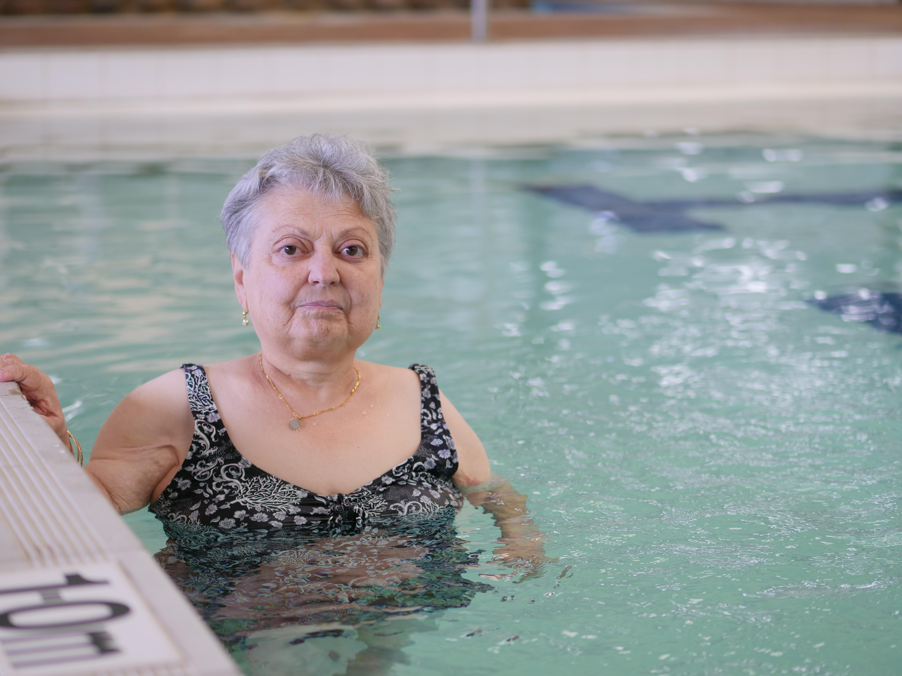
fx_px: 2241
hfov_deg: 22.8
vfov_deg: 17.2
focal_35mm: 86
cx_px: 451
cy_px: 338
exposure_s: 1/320
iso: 200
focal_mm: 43
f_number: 1.7
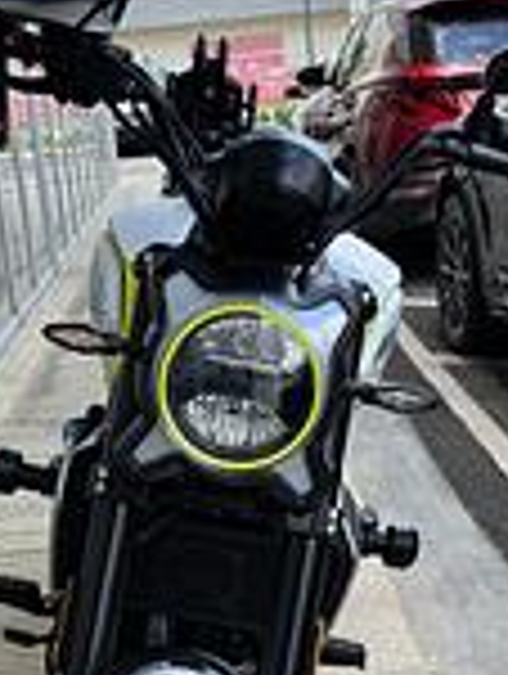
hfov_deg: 23.0
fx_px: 1249
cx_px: 211
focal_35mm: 64
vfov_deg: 29.9
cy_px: 482
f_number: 1.78
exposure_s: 1/1029
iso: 80
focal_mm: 6.86
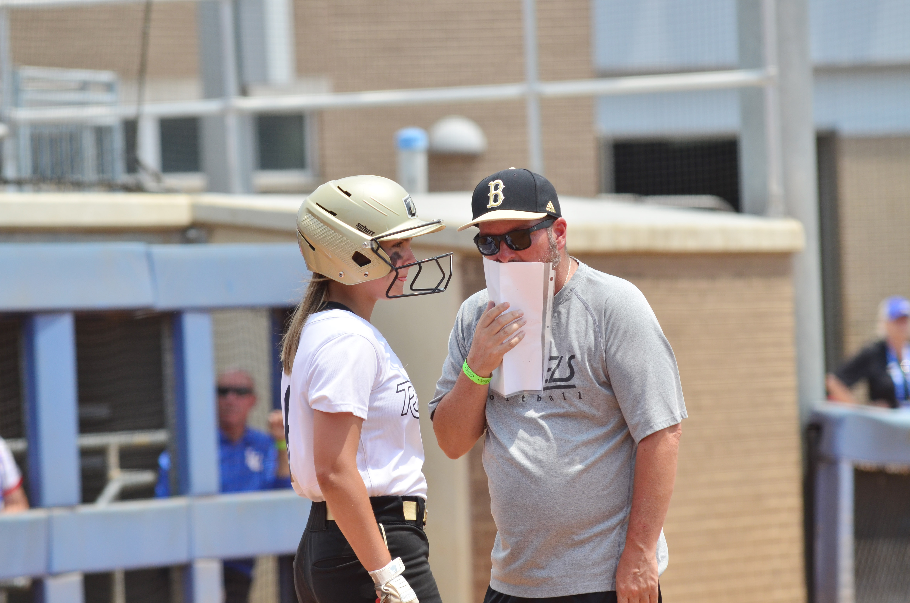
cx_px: 455
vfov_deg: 4.6
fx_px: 7568
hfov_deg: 6.9
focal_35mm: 300
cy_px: 302
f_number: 5
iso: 400
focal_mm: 200
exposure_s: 1/2500
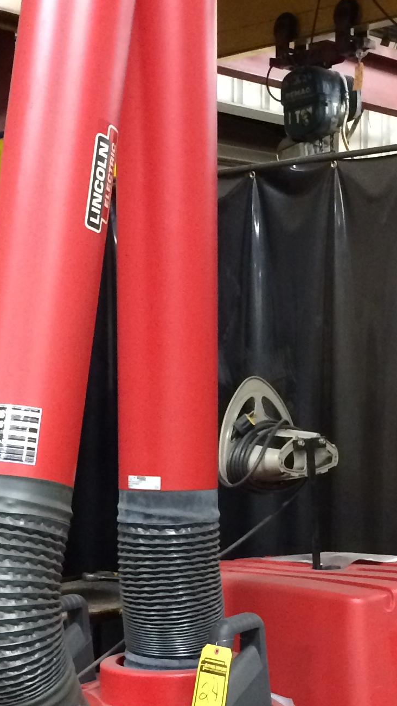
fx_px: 1534
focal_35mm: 82
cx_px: 188
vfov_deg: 25.6
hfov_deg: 14.7
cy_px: 528
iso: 320
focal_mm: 4.12
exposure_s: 1/20
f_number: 2.2
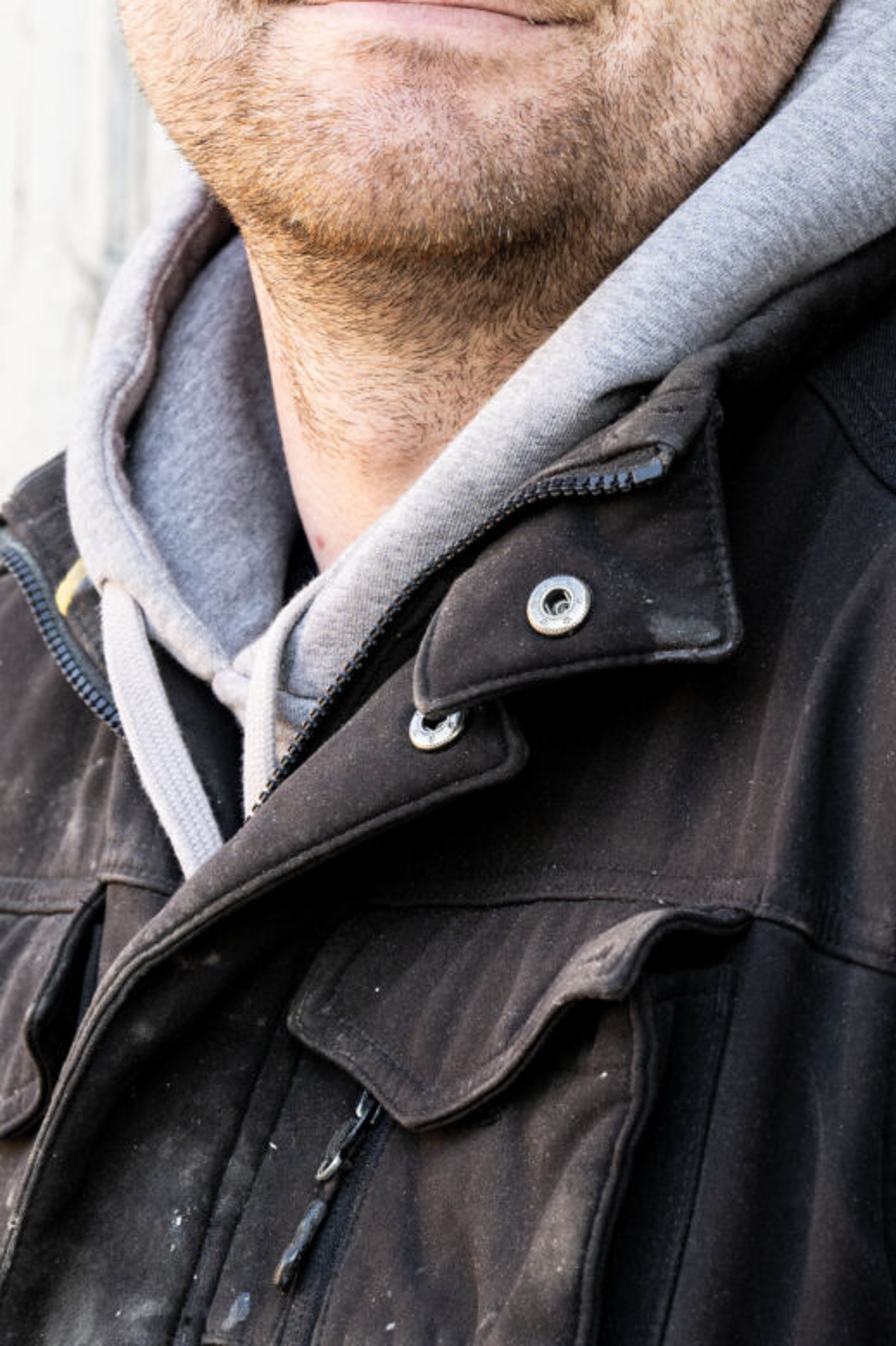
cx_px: 1114
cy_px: 378
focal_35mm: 378
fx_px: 14117
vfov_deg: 5.5
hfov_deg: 3.6
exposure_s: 1/80
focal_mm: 115
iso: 250
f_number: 6.3
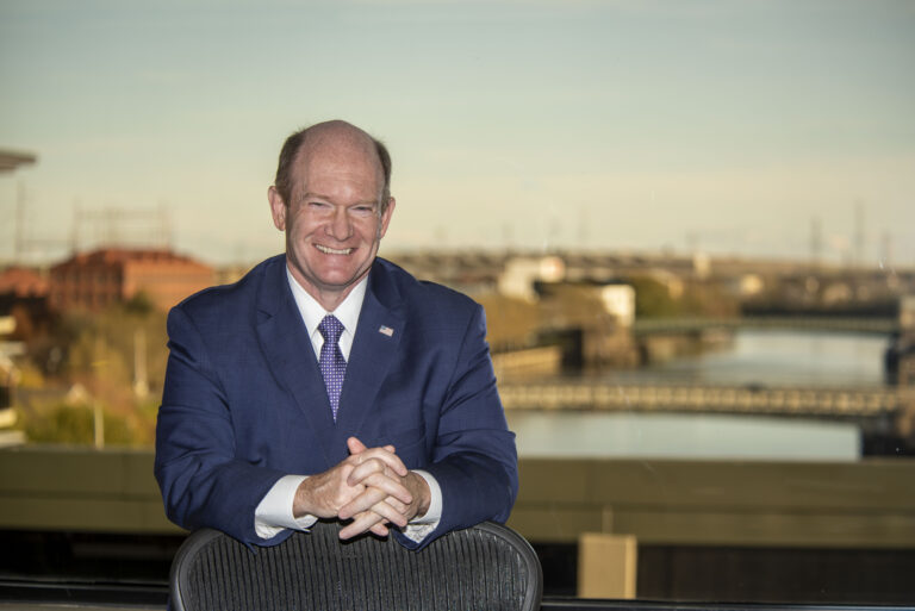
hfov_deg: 21.4
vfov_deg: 14.4
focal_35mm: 95
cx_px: 458
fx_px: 2416
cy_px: 306
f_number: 5
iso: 160
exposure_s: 1/160
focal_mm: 95
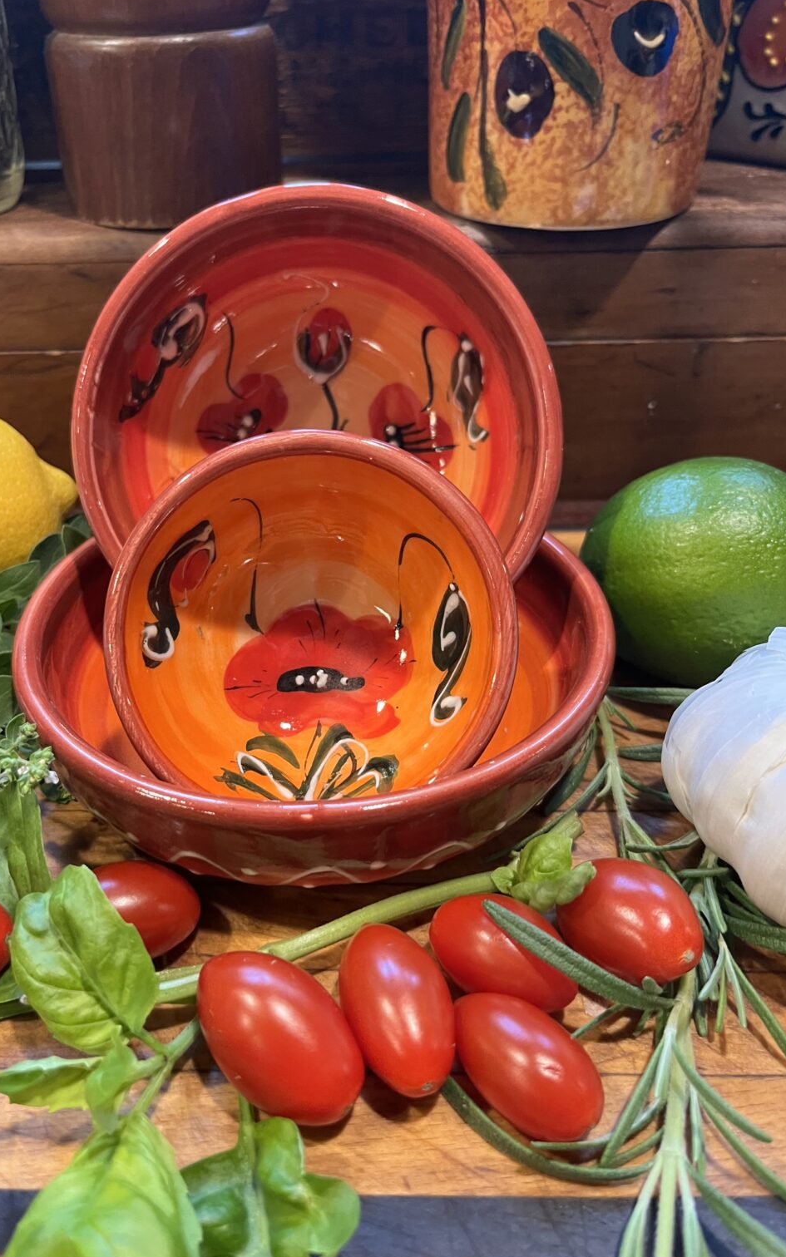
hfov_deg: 44.4
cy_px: 631
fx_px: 960
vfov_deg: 66.5
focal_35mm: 28
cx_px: 341
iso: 500
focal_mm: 5.1
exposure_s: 1/60
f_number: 1.6
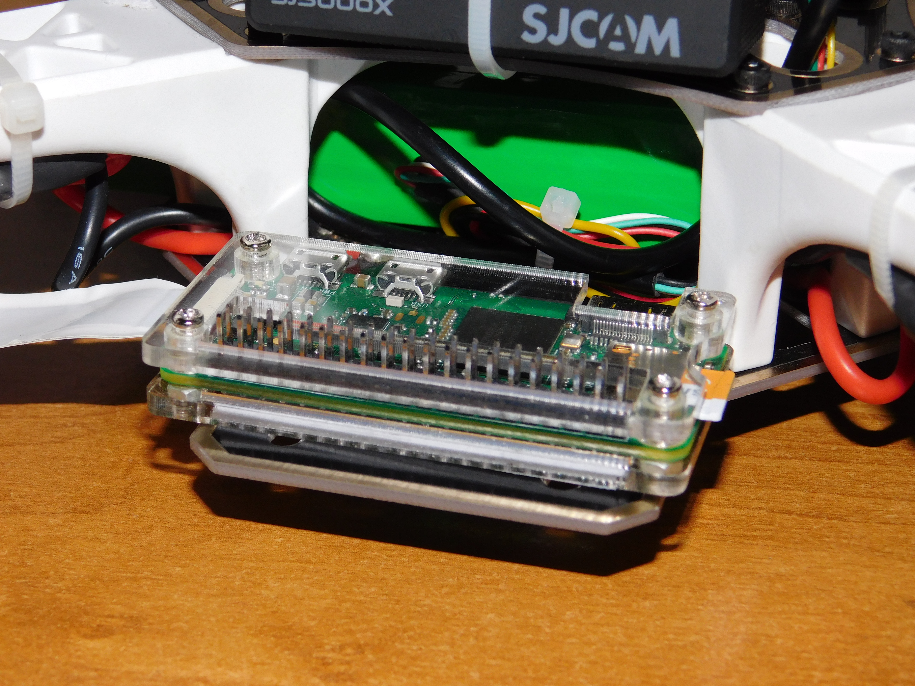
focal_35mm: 80
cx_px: 458
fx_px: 2115
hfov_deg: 24.4
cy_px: 343
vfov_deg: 18.4
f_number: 8.8
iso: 200
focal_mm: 14.2
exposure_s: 1/60
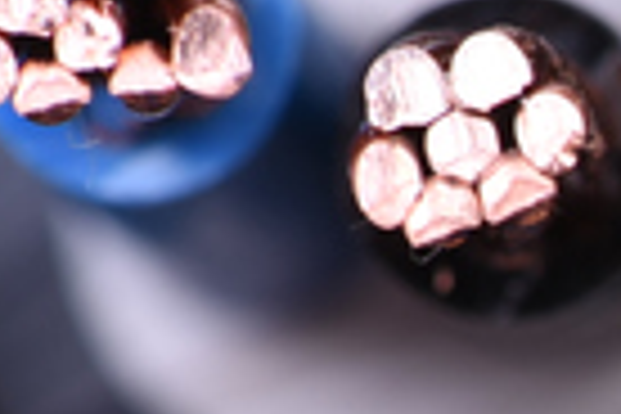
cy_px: 1019
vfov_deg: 2.5
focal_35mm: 551
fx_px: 9504
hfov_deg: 3.7
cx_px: 1598
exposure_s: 1/60
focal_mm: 105
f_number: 18
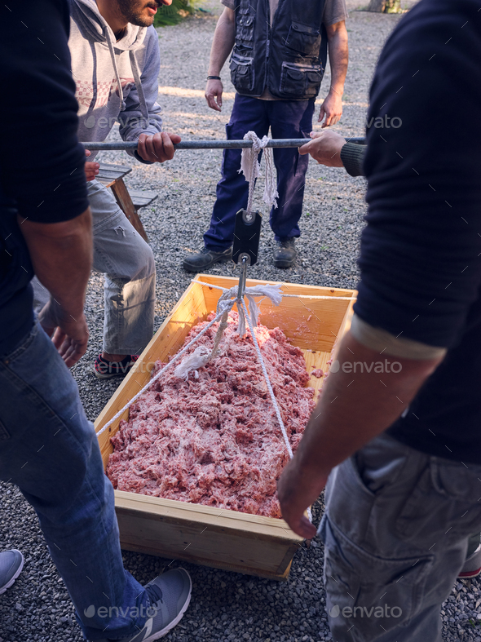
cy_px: 321
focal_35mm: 36
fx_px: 667
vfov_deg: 51.4
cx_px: 240
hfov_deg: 39.6
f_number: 5.6
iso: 800
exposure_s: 1/320
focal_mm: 45
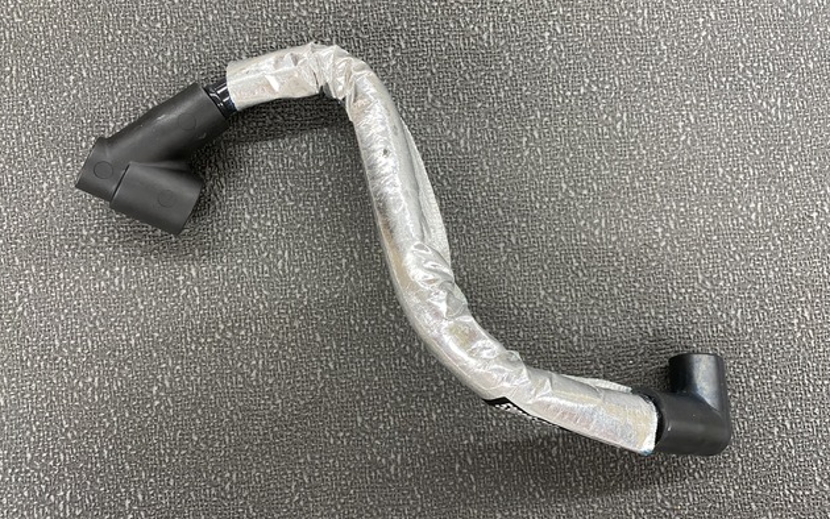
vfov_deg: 44.5
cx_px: 414
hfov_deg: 66.5
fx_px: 633
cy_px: 232
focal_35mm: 28
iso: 250
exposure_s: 1/60
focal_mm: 4.25
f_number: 1.8
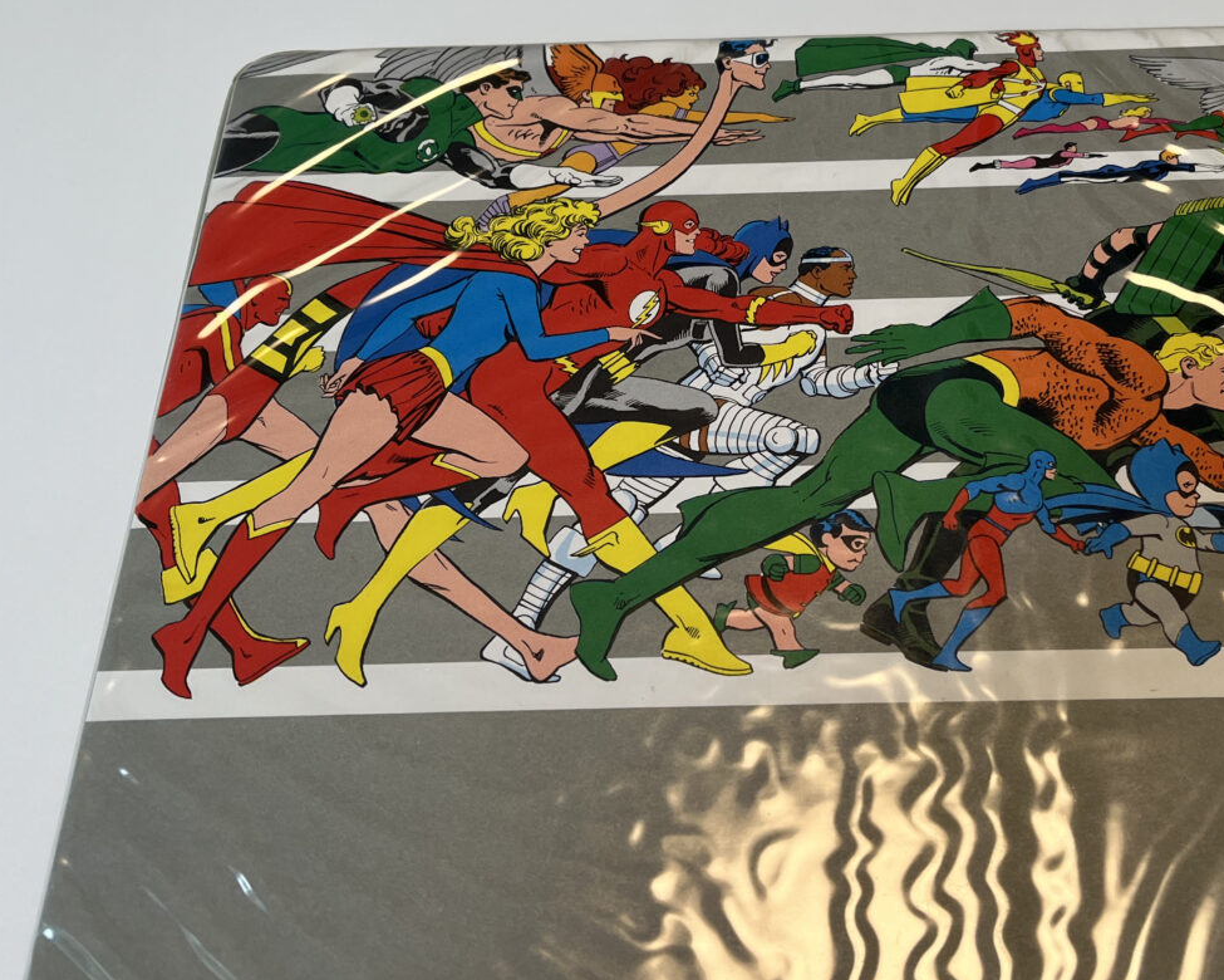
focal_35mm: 40
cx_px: 756
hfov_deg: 45.5
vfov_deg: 37.1
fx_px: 1449
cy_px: 369
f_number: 1.6
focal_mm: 5.1
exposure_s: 1/121
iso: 80
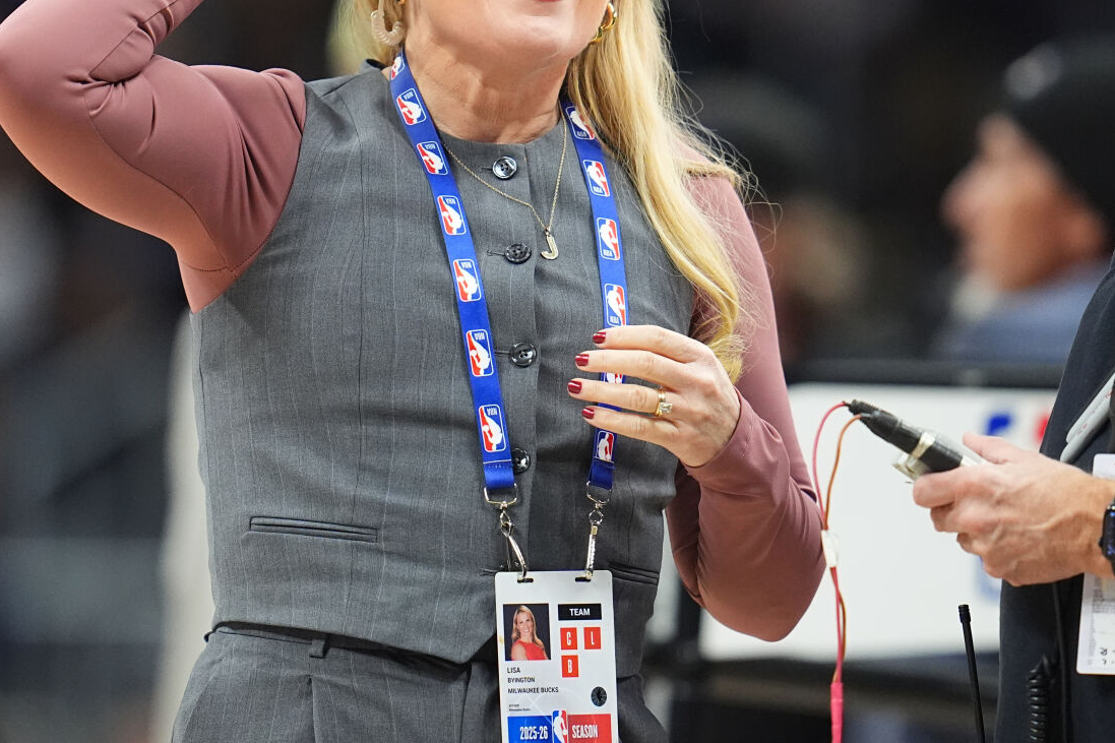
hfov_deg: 3.2
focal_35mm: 643
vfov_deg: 2.1
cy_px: 226
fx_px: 19911
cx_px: 478
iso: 5000
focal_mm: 400
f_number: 3.2
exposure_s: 1/1250
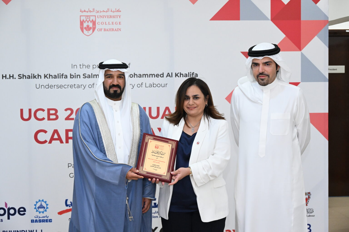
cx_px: 174
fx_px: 717
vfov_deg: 18.4
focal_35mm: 74
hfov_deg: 27.3
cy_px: 116
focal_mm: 74
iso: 5000
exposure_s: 1/200
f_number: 7.1
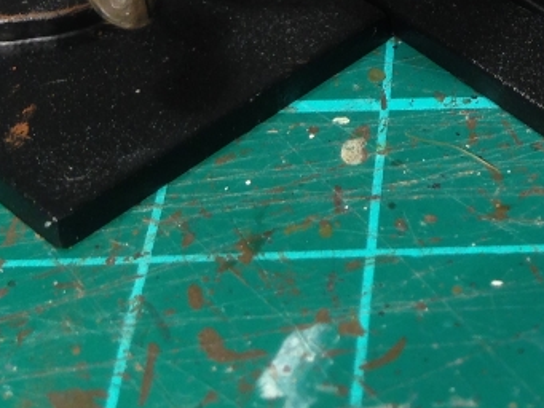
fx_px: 1824
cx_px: 638
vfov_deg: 12.0
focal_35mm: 116
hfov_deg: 16.3
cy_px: -273
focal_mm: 4.12
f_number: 2.4
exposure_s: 1/30
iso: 50
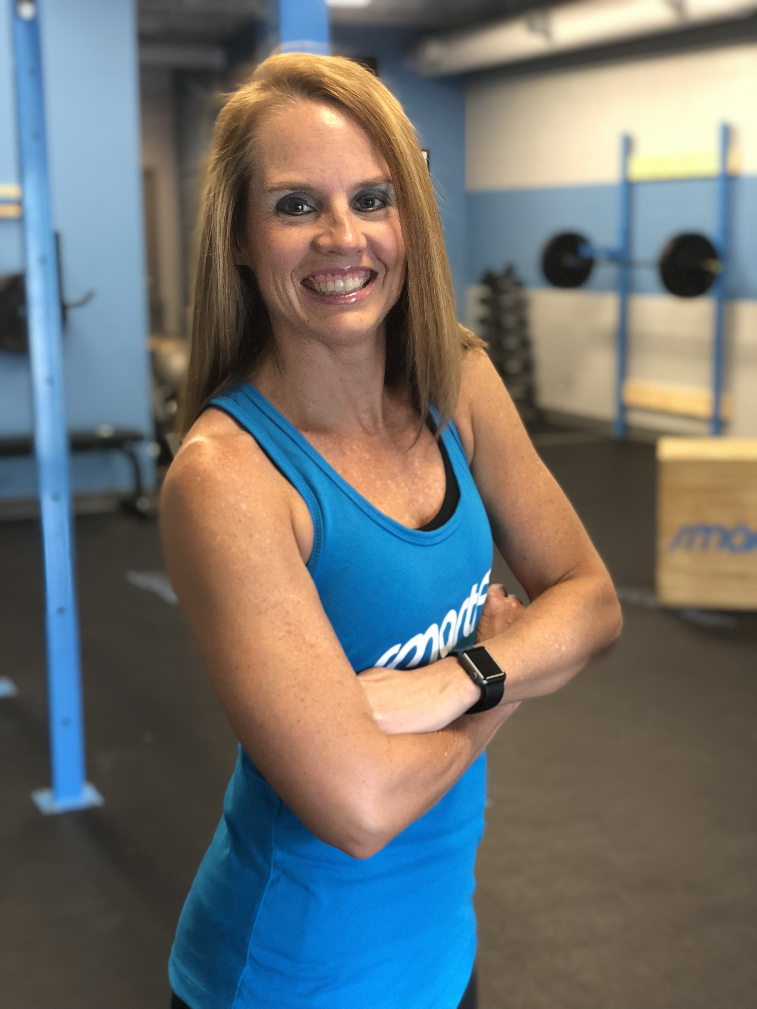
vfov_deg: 36.8
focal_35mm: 52
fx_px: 1516
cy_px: 504
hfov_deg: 28.0
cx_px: 378
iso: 160
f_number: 2.4
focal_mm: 6
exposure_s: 1/24
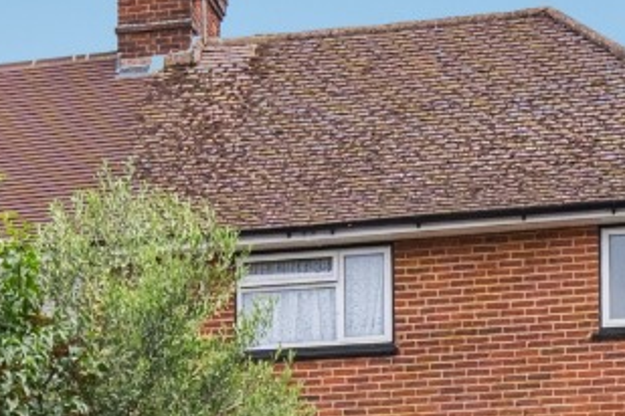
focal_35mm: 106
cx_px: 216
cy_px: 806
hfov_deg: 19.2
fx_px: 1840
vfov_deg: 11.7
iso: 640
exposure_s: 1/800
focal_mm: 16
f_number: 7.1
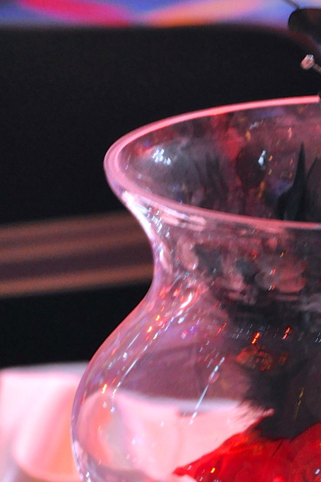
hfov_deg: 6.1
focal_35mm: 223
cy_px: 344
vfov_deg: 9.2
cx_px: 381
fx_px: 2984
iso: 1600
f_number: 5.3
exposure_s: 1/10
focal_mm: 62
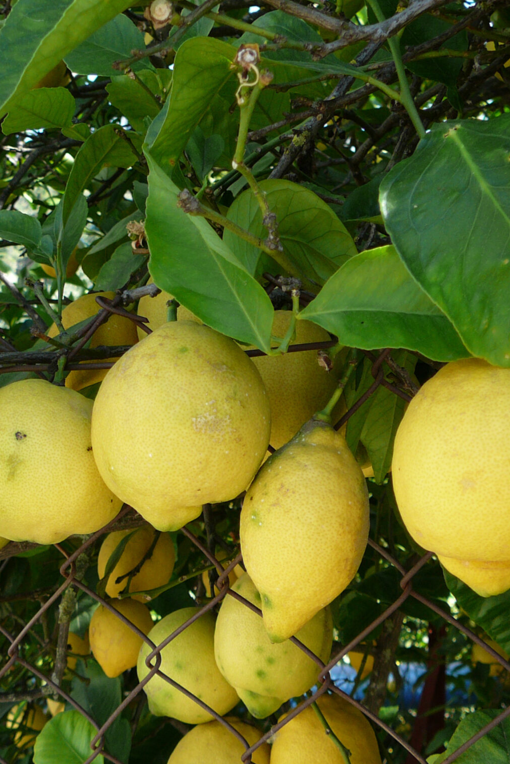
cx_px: 153
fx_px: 1041
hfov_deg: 27.3
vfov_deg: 40.3
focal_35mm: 49
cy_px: 384
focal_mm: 5.2
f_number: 2.8
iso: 80
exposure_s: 1/160
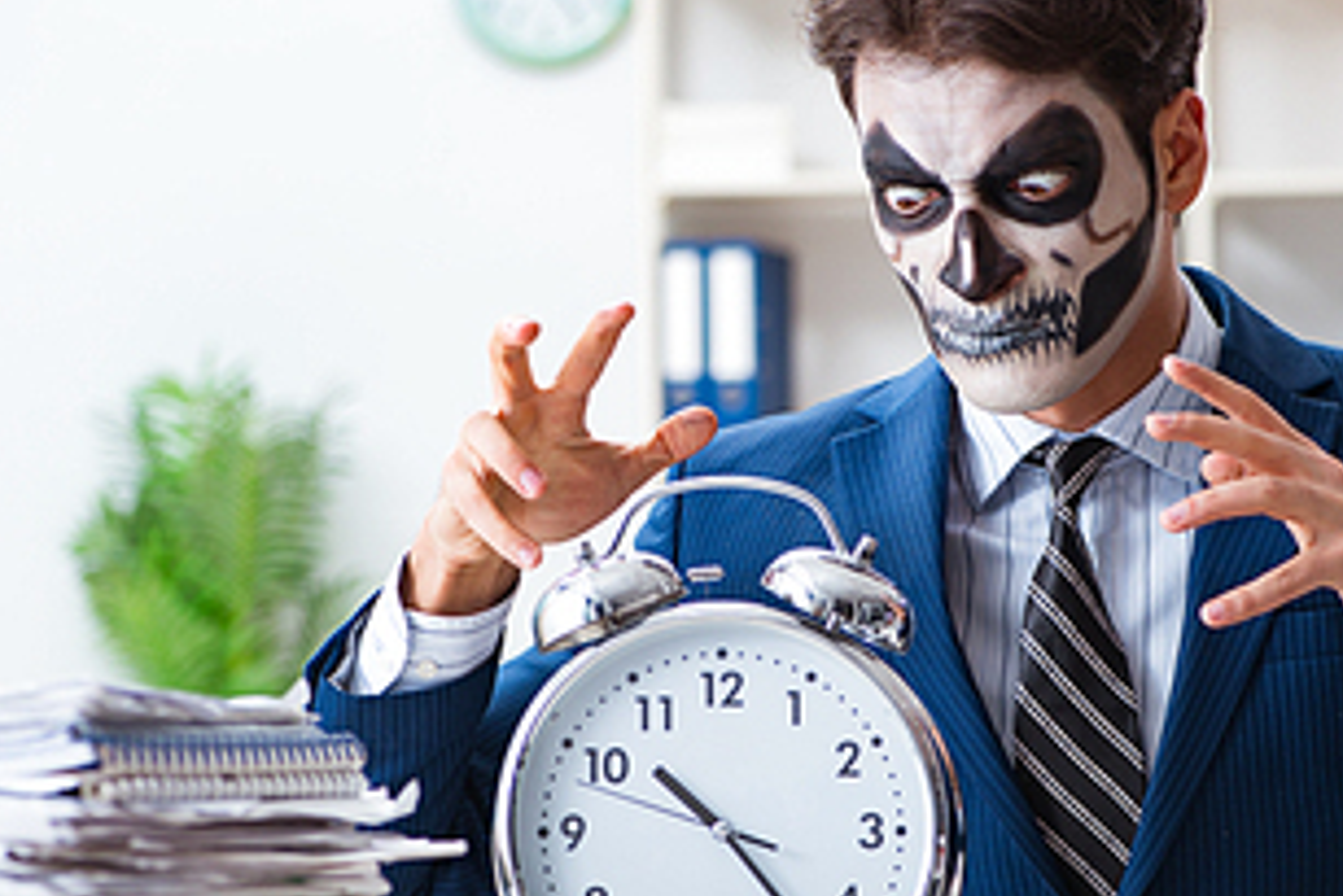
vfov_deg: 8.0
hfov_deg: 12.0
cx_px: 739
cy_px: 511
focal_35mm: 171
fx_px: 6382
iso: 200
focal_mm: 105
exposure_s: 1/100
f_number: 5.6
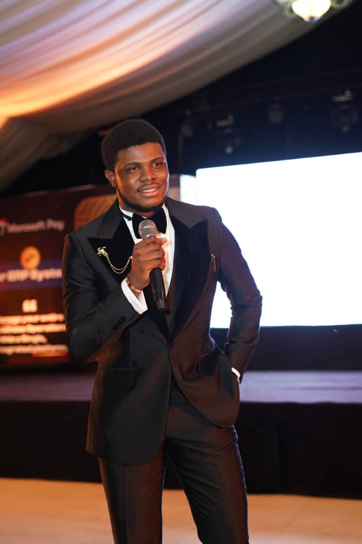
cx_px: 181
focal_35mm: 50
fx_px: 754
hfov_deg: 27.0
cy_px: 272
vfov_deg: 39.6
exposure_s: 1/160
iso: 1250
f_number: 2.5
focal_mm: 50
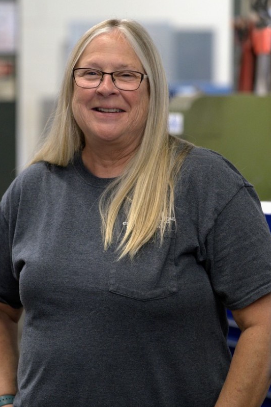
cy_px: 210
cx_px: 121
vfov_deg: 12.7
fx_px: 1828
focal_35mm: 162
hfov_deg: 8.5
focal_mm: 135
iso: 2000
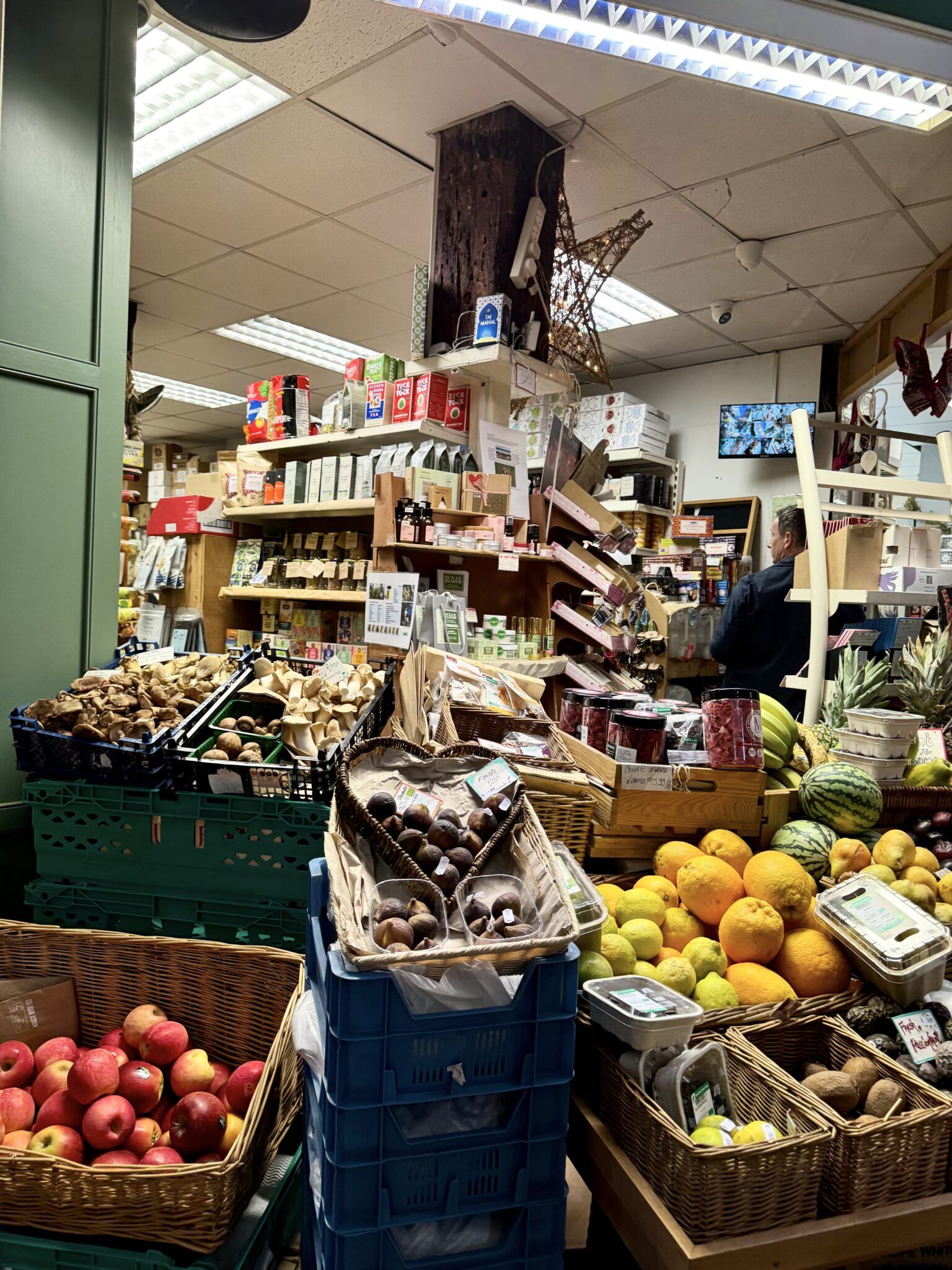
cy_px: 635
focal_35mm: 24
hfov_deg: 56.8
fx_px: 880
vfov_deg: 71.6
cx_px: 476
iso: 200
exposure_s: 1/100
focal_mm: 6.76
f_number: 1.78
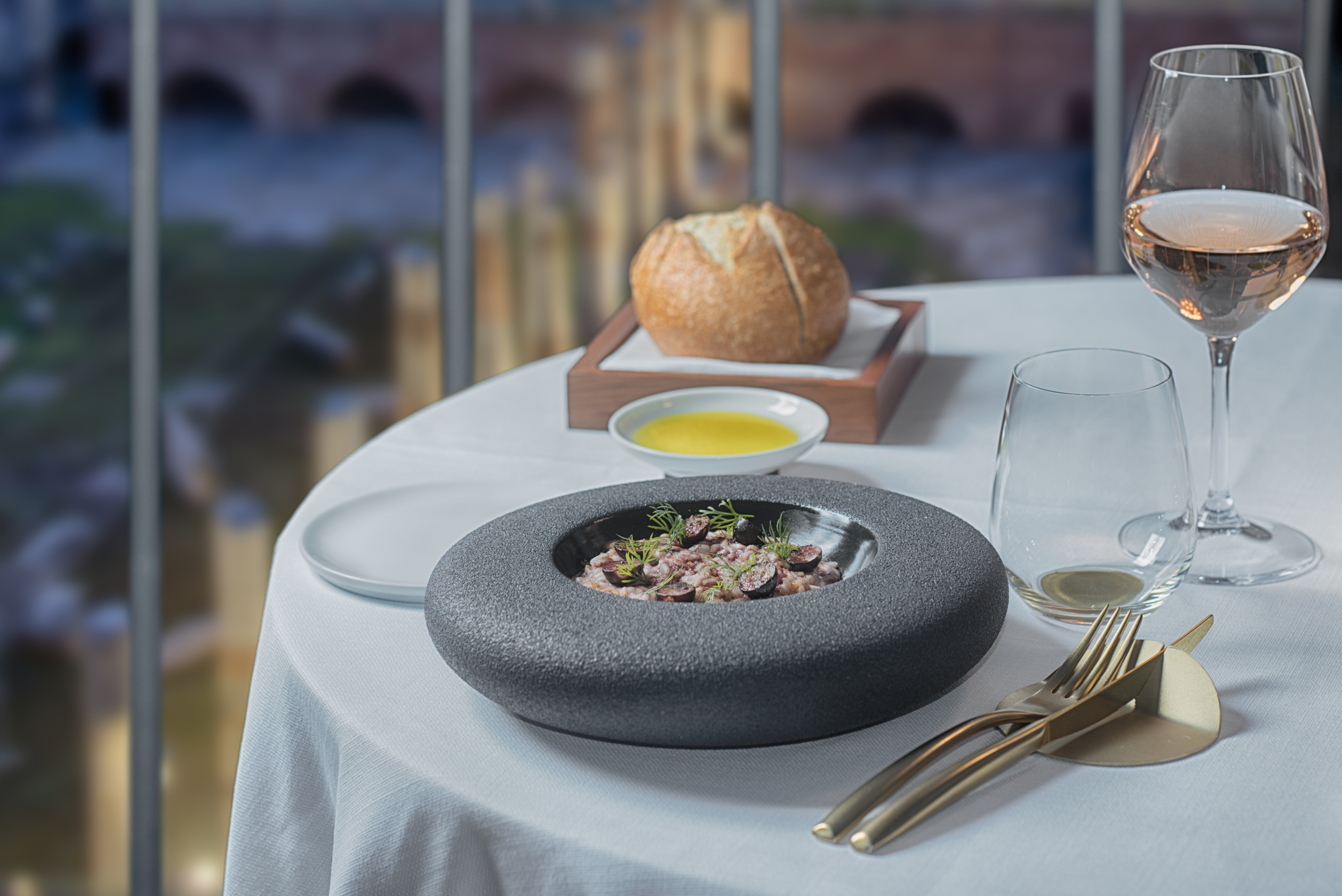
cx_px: 671
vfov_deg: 16.1
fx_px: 3170
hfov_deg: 23.9
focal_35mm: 85
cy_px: 448
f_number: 6
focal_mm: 85
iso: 31
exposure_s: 1/80
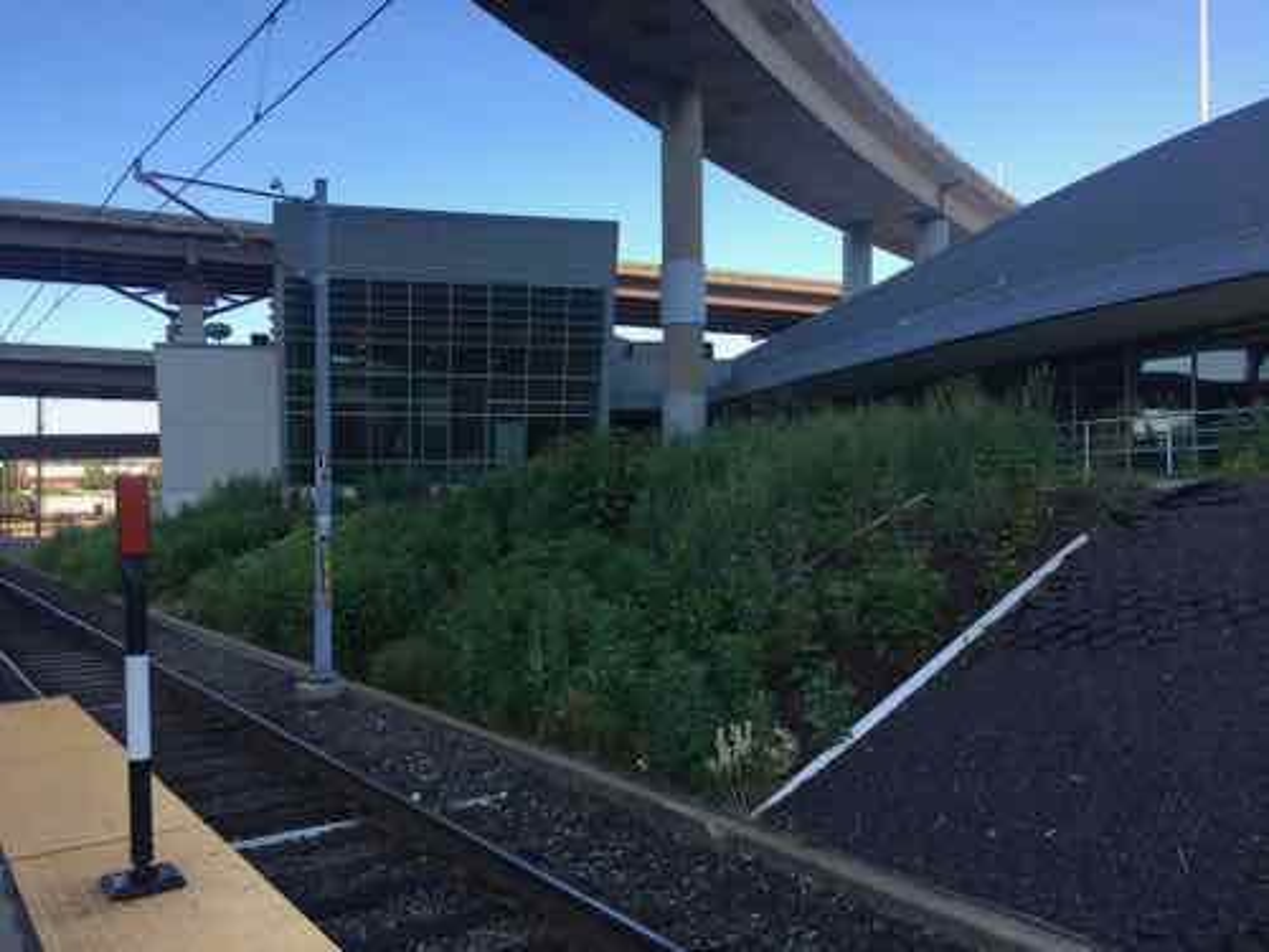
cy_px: 476
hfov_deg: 61.7
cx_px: 634
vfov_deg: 48.2
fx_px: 1063
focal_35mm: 29
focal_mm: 4.15
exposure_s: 1/386
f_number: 2.2
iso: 25
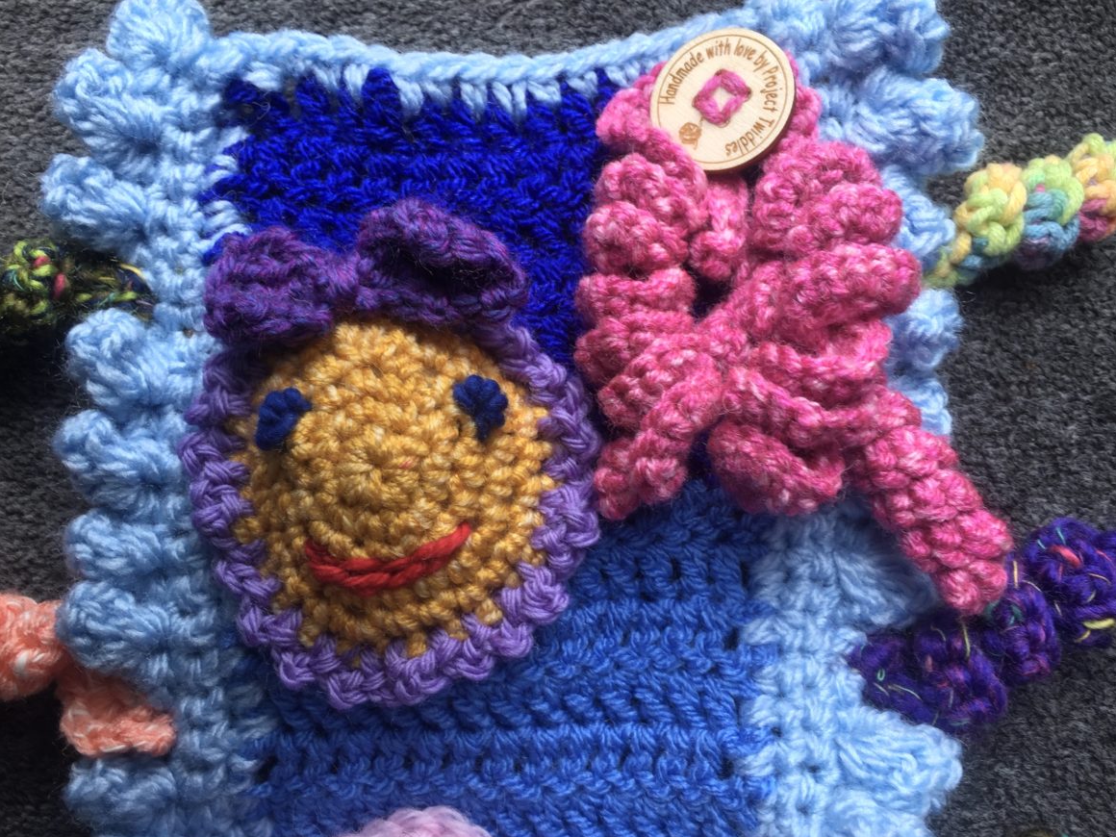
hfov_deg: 60.0
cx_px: 560
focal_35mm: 30
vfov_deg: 46.8
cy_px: 432
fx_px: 967
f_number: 2.2
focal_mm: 4.15
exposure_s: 1/33
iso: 32
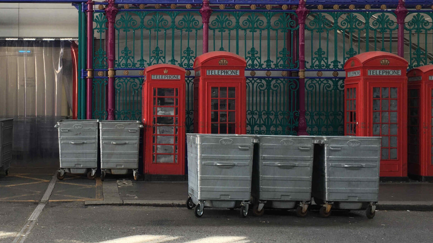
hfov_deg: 38.2
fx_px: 609
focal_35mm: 53
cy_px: 106
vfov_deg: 22.6
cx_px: 108
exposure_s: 1/50
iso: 25
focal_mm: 4.15
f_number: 2.2
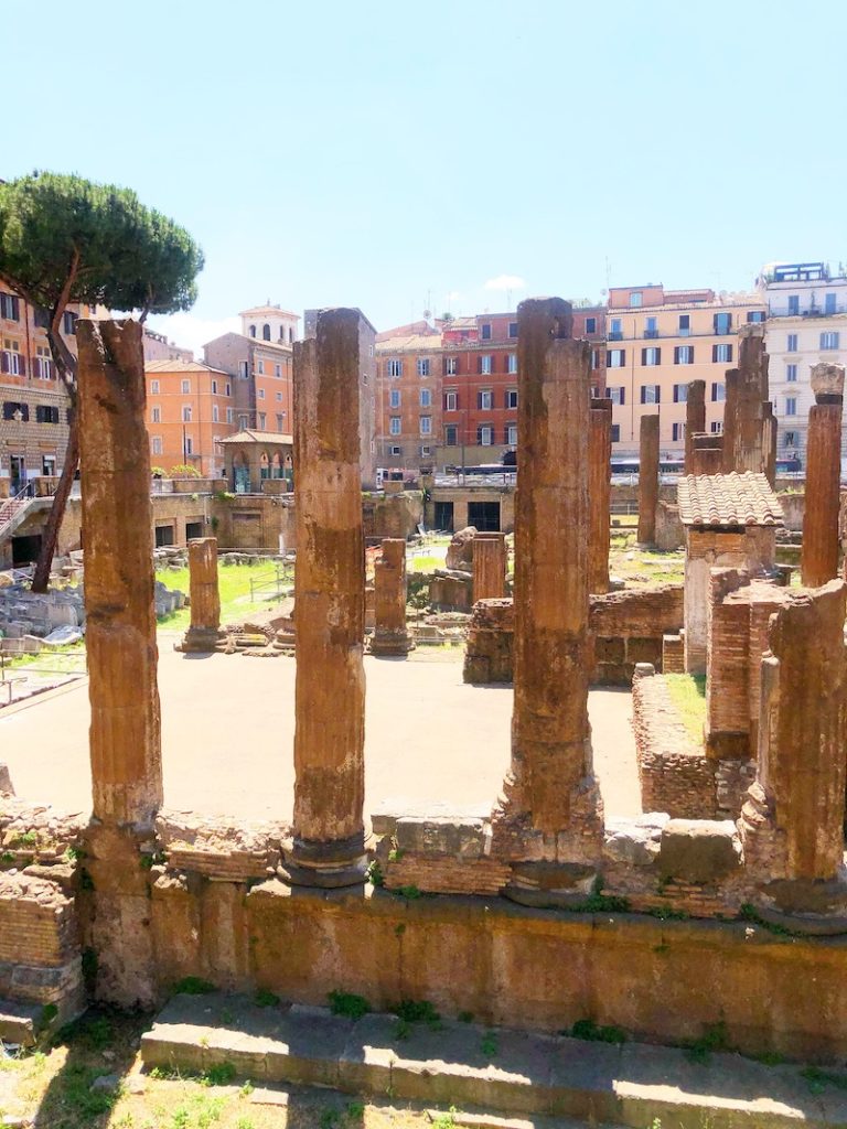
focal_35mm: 28
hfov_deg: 49.7
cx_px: 424
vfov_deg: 63.4
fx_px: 913
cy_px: 564
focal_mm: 4
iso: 20
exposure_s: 1/3436
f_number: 1.8
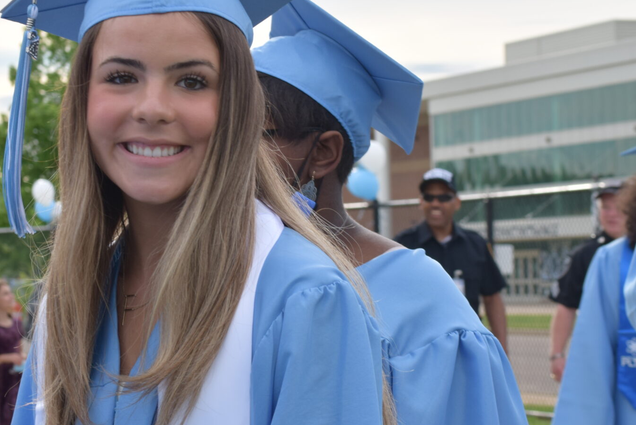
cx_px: 333
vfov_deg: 10.9
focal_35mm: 126
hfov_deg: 16.3
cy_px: 172
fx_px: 2223
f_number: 9
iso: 200
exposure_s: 1/320
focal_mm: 55
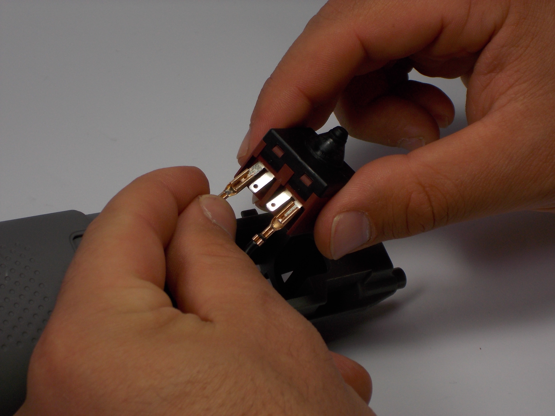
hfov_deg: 22.5
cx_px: 278
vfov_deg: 17.0
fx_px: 1395
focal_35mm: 87
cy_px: 208
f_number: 5.9
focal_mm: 12.3
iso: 80
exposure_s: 1/80
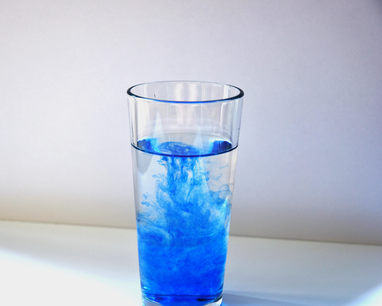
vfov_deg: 22.5
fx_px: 769
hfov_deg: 27.8
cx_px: 152
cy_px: 153
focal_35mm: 68
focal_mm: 40
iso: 200
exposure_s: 1/20
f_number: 4
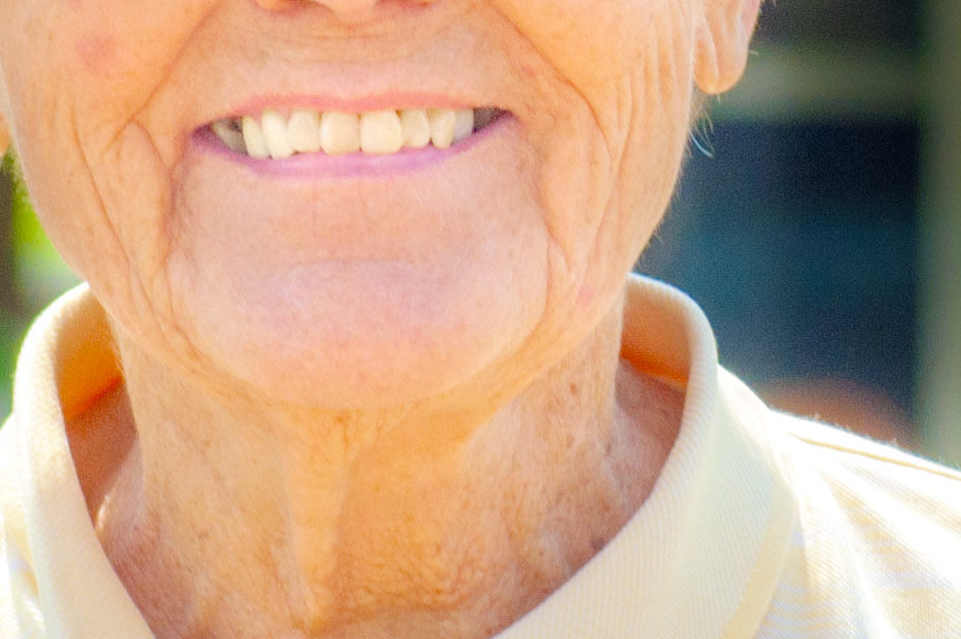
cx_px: 659
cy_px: 29
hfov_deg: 2.9
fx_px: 18777
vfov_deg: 1.9
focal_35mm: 704
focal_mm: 105
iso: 200
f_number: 8
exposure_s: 1/250
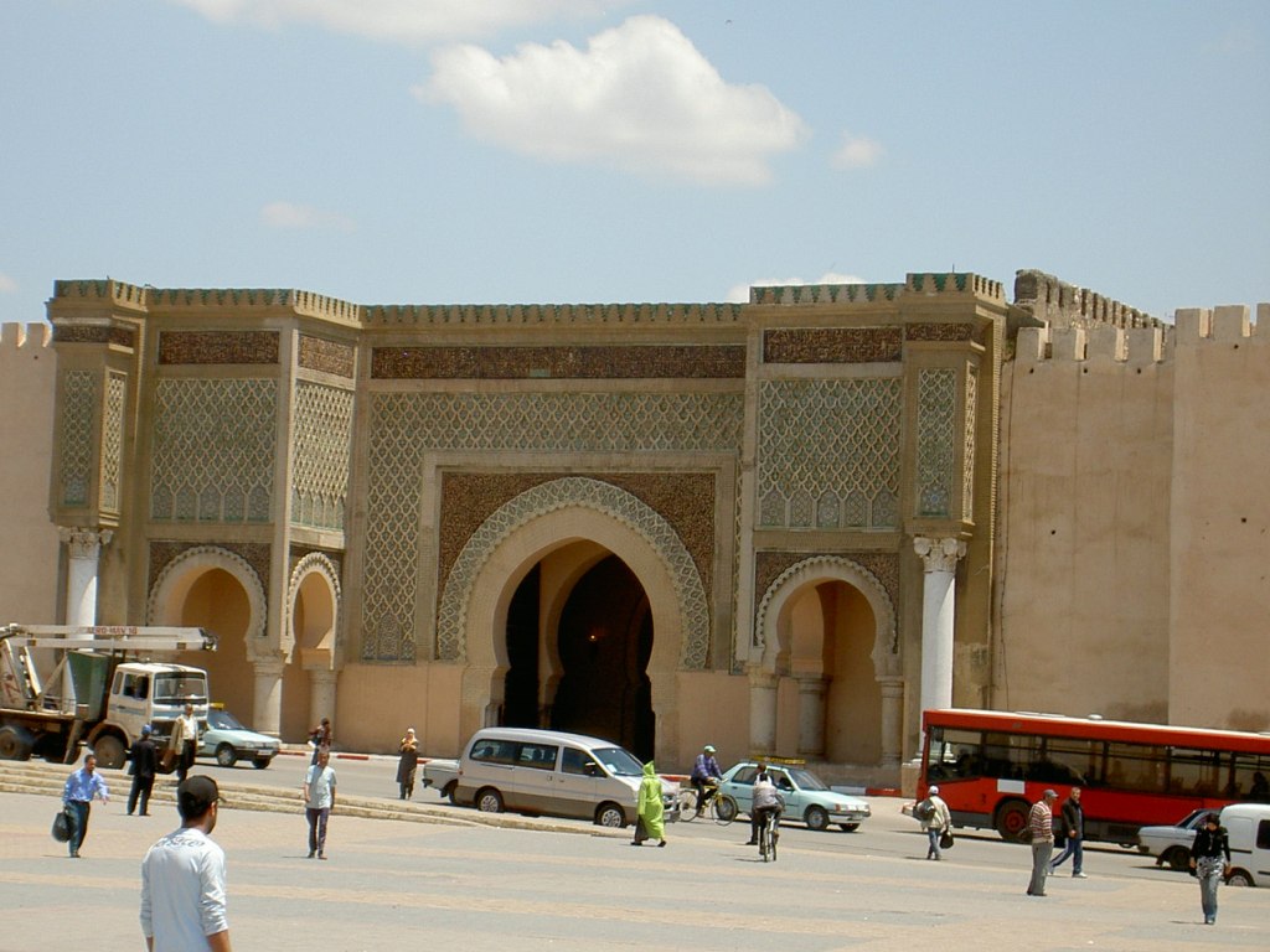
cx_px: 635
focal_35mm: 102
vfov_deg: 14.5
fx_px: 3742
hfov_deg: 19.3
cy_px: 476
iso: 50
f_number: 4.9
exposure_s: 1/400
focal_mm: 16.8
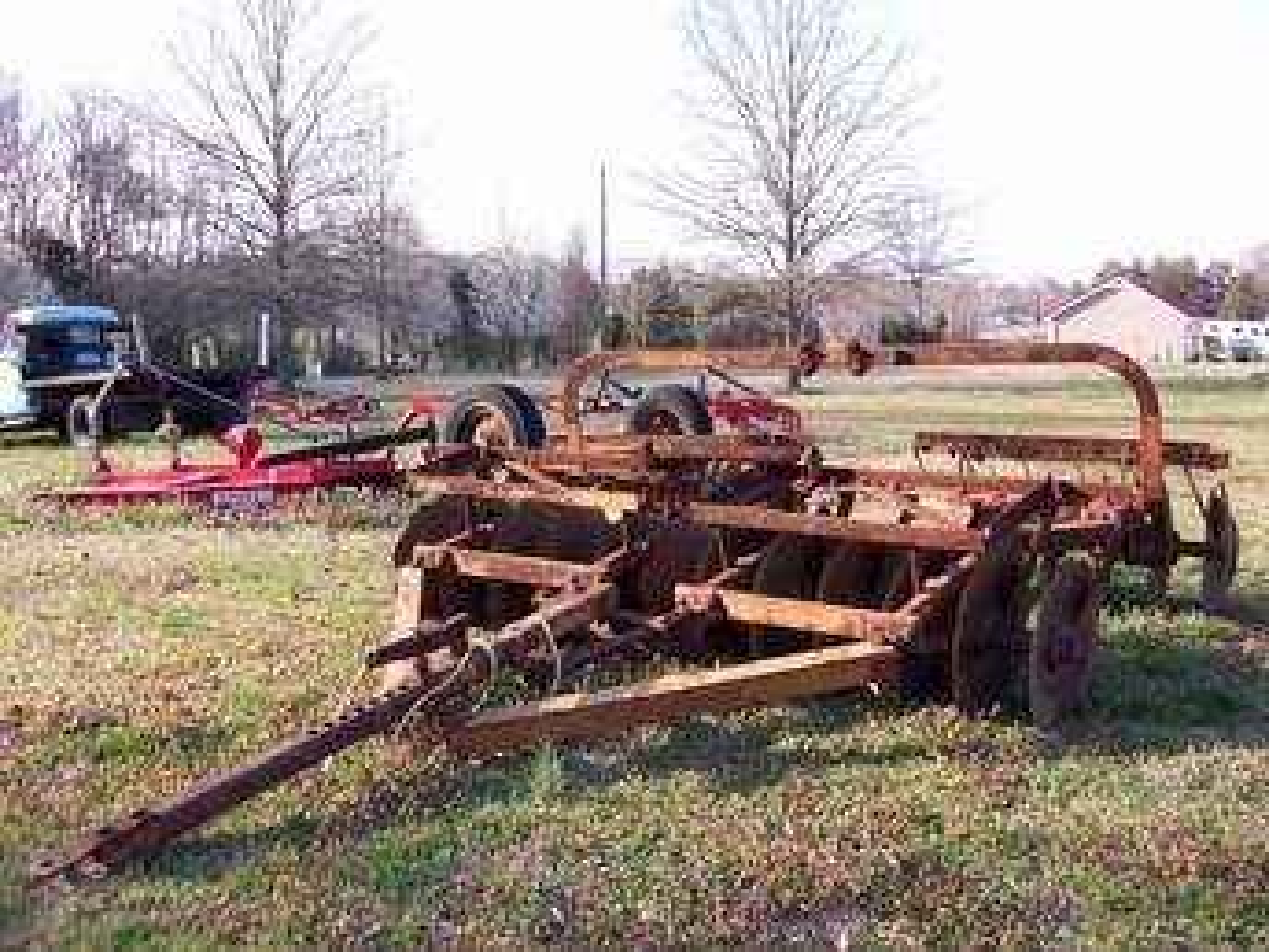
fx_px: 1246
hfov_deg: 54.0
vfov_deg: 41.8
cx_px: 634
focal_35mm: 34
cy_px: 476
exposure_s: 1/238
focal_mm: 5.7
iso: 64
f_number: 2.8
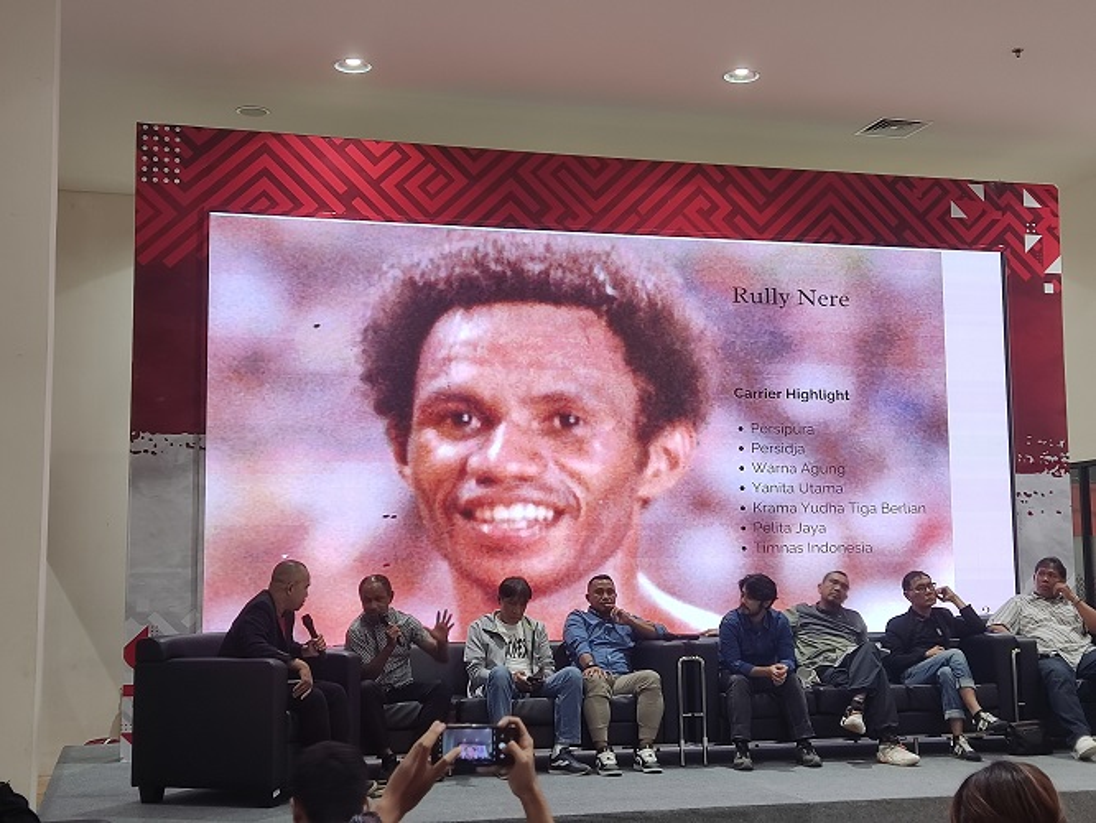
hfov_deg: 40.4
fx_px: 1489
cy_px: 412
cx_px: 548
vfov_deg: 30.9
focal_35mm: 47
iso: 111
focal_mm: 4.71
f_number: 1.79
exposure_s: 1/50
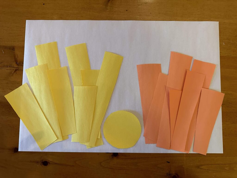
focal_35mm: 24
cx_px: 118
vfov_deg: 56.8
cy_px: 89
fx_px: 164
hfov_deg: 71.6
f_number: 1.78
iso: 500
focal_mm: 6.86
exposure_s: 1/60
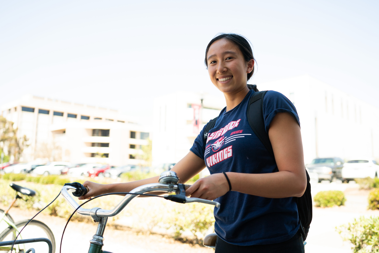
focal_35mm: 35
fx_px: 368
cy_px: 126
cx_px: 190
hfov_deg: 54.4
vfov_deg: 37.9
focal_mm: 35
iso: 100
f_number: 2.5
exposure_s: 1/1600
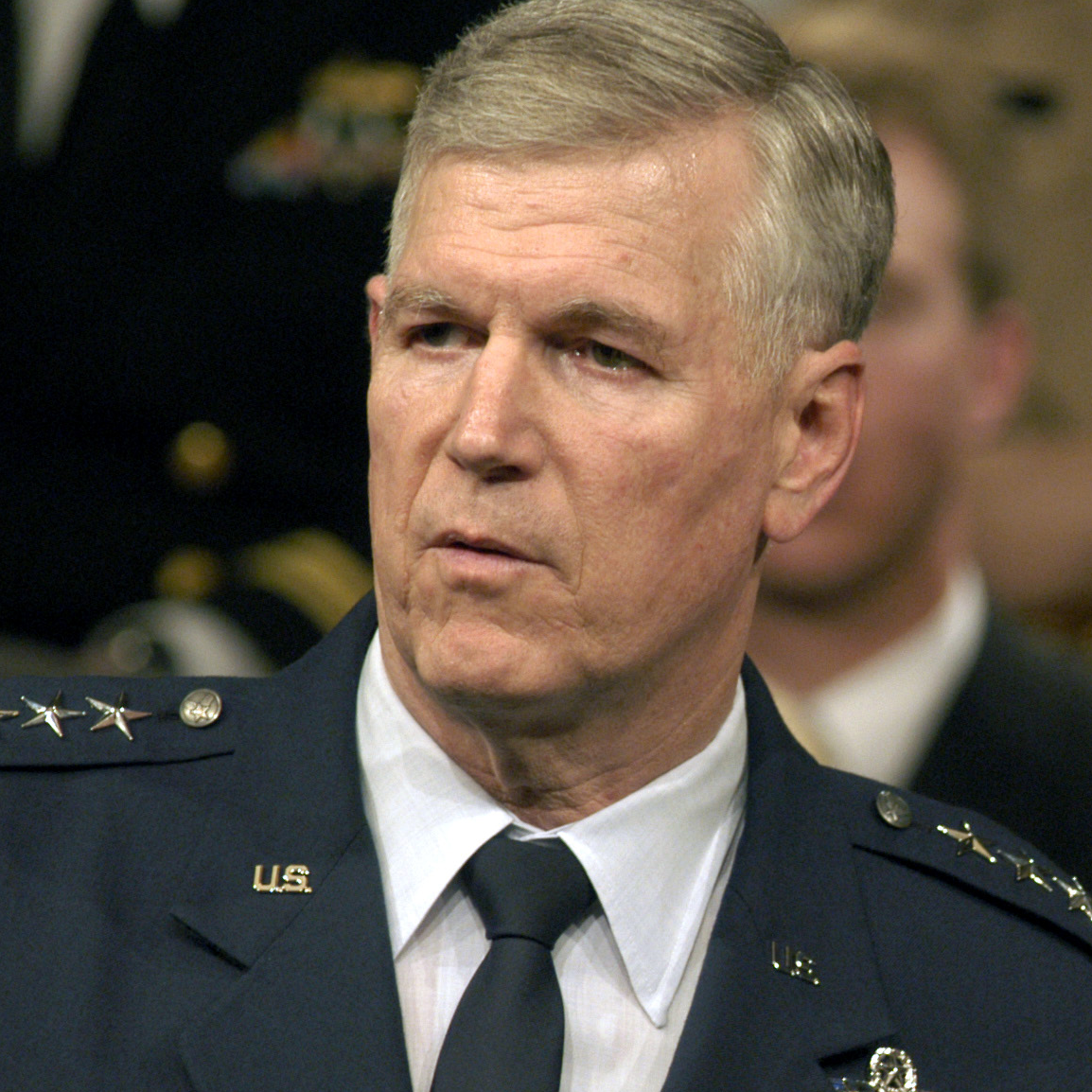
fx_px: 35548
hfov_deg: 1.8
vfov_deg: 1.8
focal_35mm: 996
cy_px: 846
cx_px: 991
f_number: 5
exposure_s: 1/125
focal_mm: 300
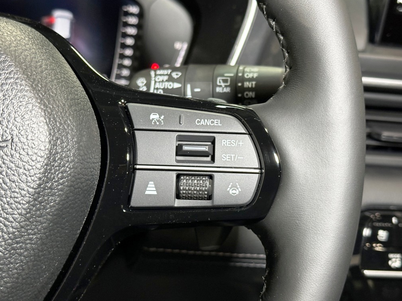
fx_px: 569
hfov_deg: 38.9
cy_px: 151
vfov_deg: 29.7
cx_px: 197
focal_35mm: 49
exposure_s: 1/30
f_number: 1.78
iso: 400
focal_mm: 6.86
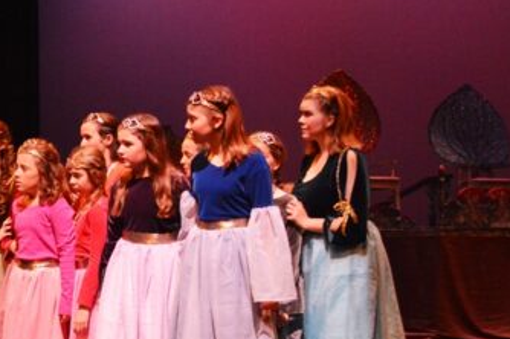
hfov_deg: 27.6
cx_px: 0
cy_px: 263
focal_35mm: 69
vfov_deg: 19.5
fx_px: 977
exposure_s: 1/60
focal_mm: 20
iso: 1600
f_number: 3.8
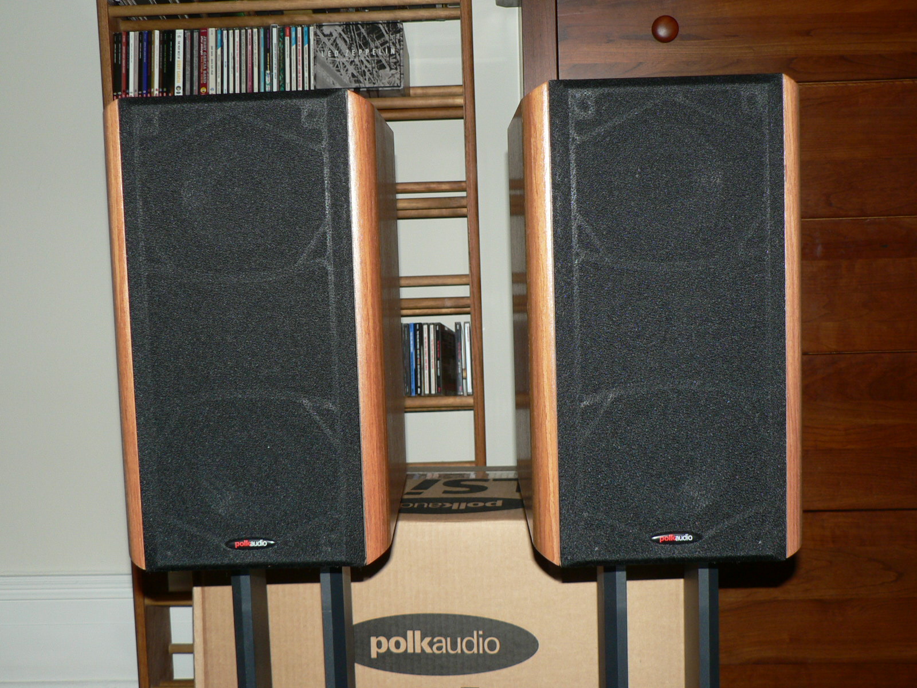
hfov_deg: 41.2
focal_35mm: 46
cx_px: 458
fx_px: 1219
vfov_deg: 31.5
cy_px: 344
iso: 100
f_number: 2.8
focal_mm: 7.7
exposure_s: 1/60
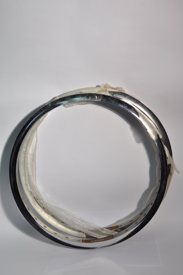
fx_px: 436
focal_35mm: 57
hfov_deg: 23.7
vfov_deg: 35.1
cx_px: 92
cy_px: 138
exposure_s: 1/80
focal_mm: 38
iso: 200
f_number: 9
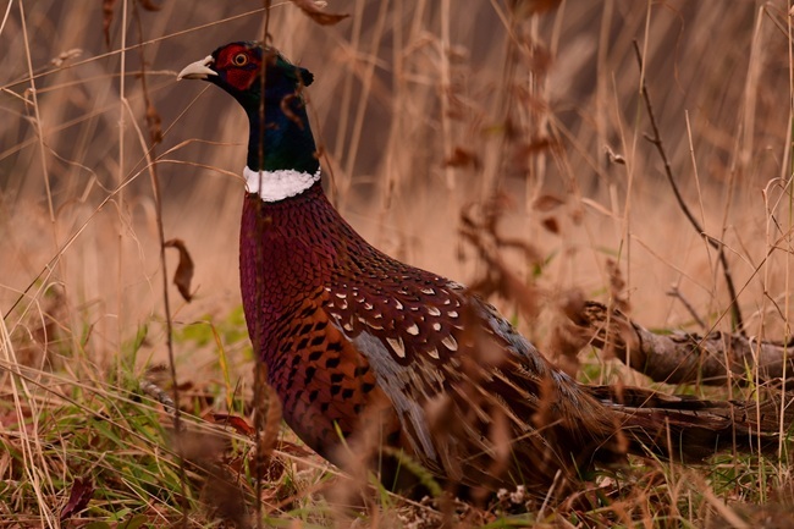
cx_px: 397
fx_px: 13229
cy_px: 264
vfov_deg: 2.3
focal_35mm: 600
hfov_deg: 3.4
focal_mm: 400
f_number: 6
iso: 500
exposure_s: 1/400
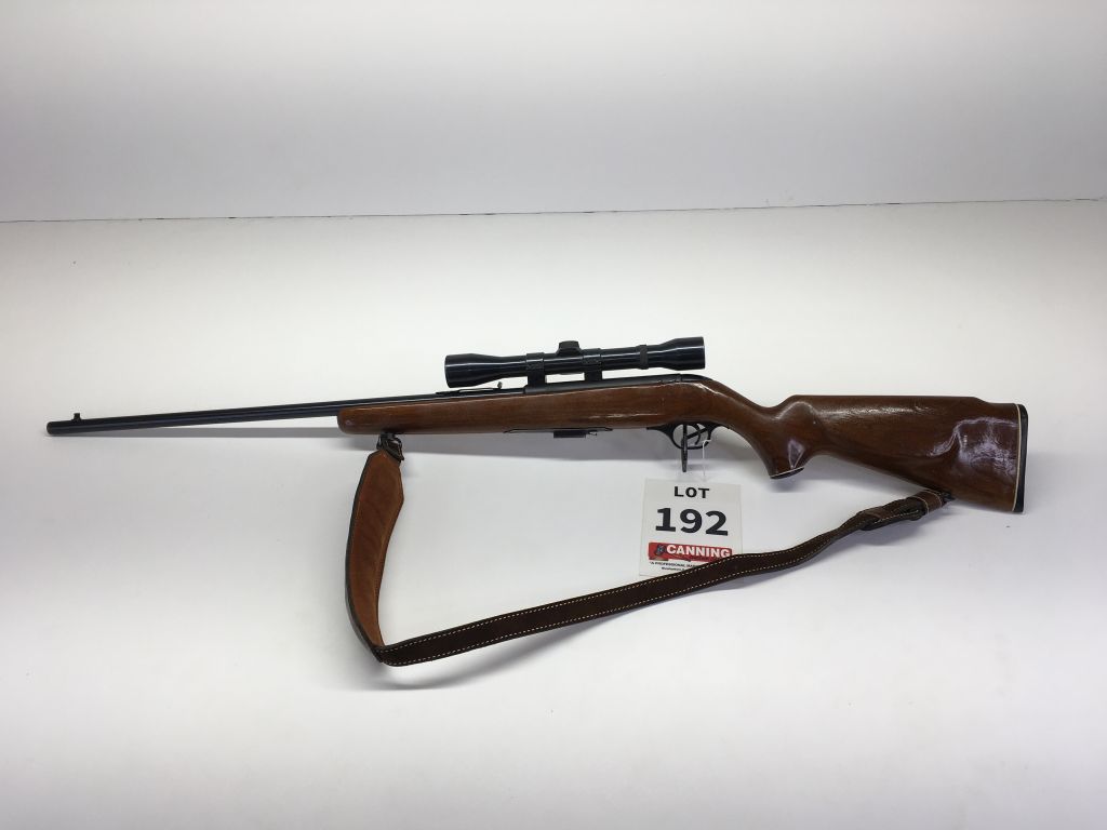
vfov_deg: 48.2
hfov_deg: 61.7
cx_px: 554
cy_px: 415
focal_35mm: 29
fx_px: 927
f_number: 2.2
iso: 25
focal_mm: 4.15
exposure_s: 1/257
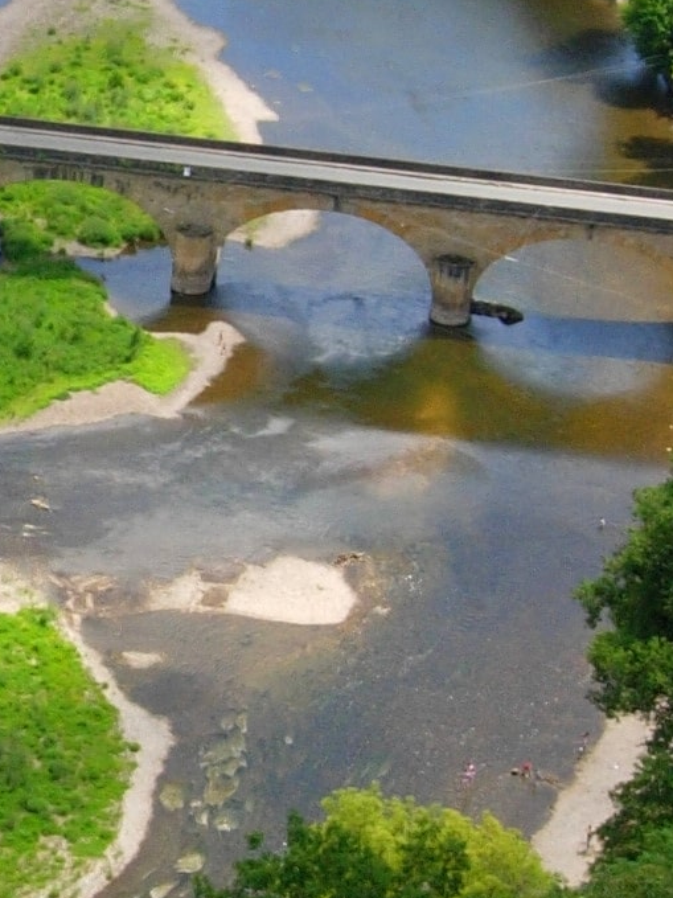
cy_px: 292
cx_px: -395
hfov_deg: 9.9
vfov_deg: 13.6
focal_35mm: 145
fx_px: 3760
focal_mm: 7.8
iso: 64
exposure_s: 1/836
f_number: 2.8
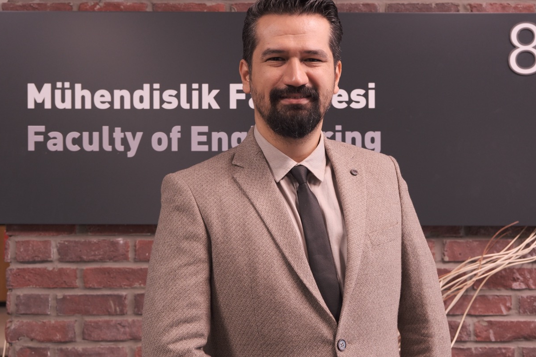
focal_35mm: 52
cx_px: 257
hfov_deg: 38.2
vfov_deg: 26.0
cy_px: 175
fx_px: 774
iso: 800
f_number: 4
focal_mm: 32.5
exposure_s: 1/13
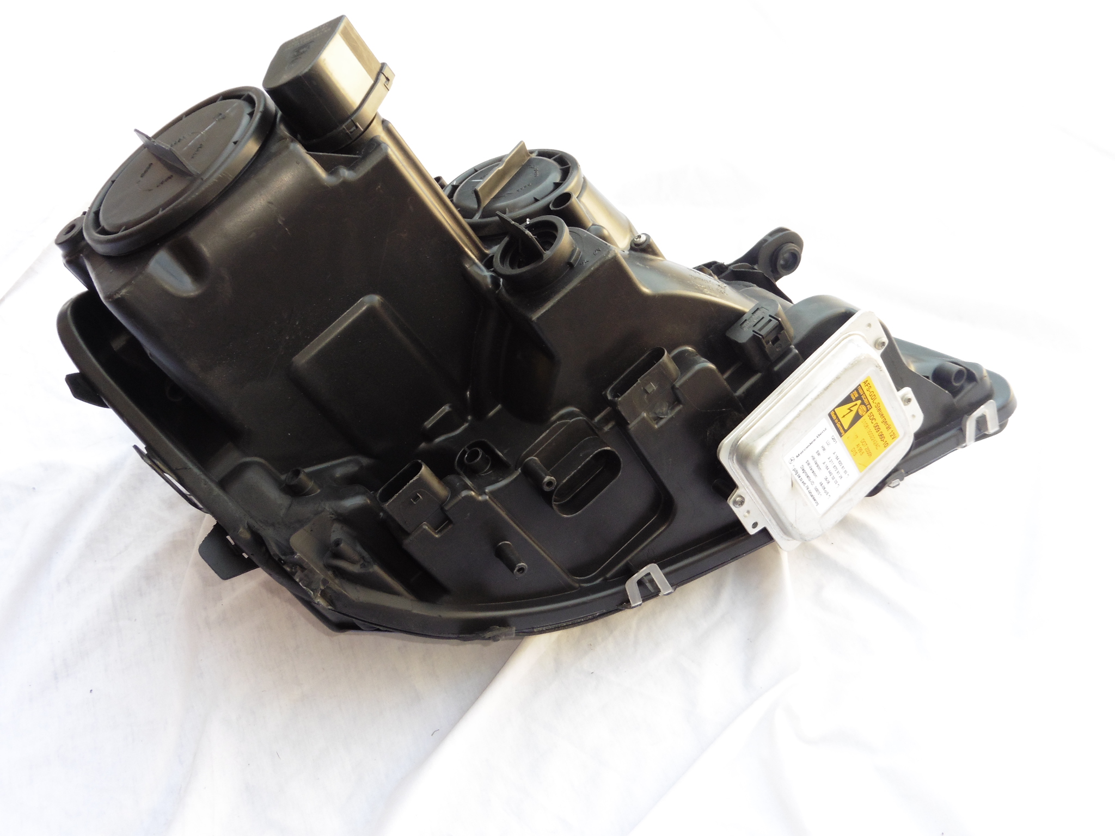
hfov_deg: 54.0
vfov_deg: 41.8
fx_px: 1095
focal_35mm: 34
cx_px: 558
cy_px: 418
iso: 160
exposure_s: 1/80
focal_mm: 6.1
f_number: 3.7
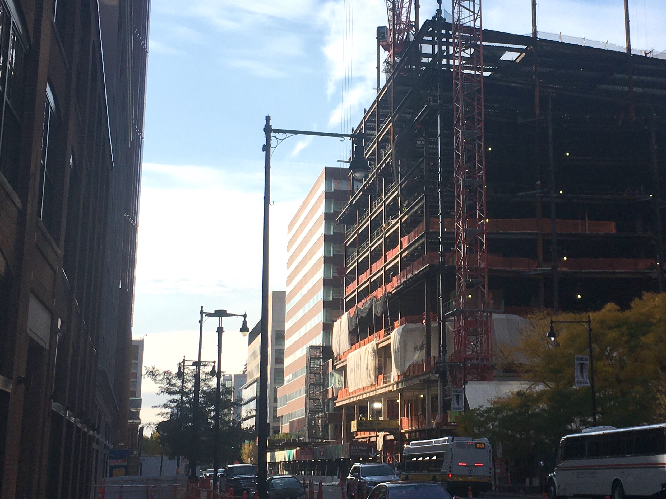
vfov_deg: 26.0
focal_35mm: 56
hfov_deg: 34.0
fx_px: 1077
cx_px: 442
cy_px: 187
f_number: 2.2
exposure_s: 1/1637
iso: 25
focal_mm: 4.15
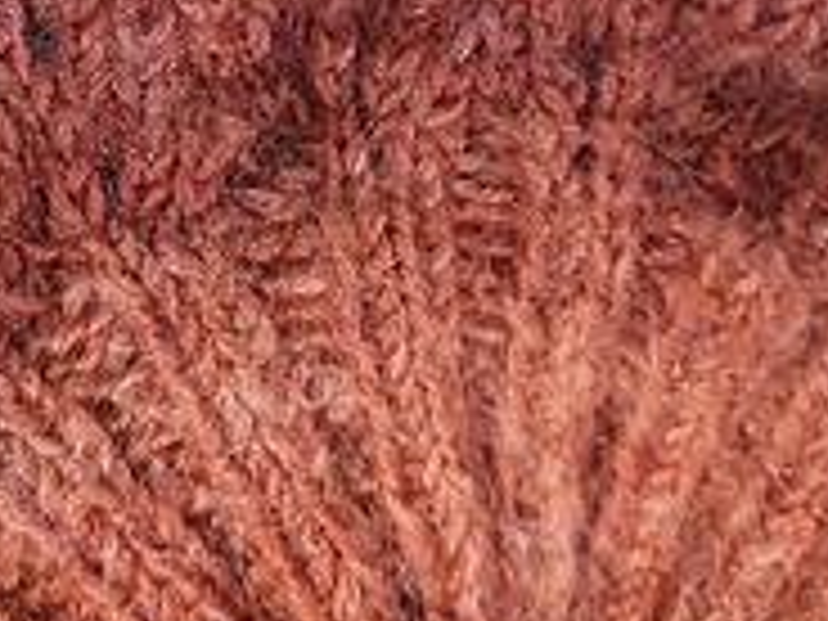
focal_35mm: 68
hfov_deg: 28.1
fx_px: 1627
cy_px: 9
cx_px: 202
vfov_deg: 20.9
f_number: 1.8
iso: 1000
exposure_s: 1/24
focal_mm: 4.6
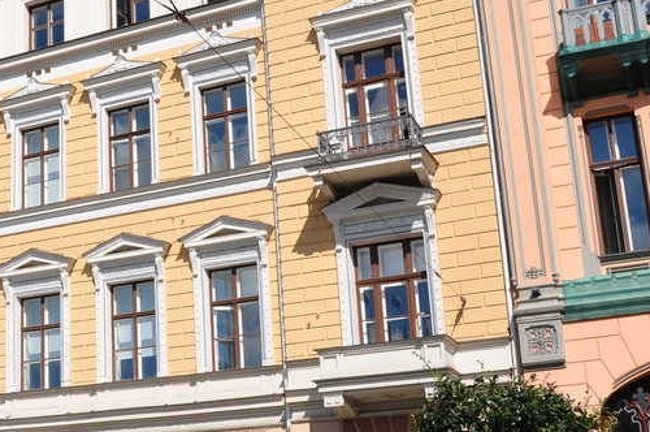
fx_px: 1104
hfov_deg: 31.4
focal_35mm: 61
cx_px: 78
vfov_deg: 22.1
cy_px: 266
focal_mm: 17
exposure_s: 1/500
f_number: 10
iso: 200
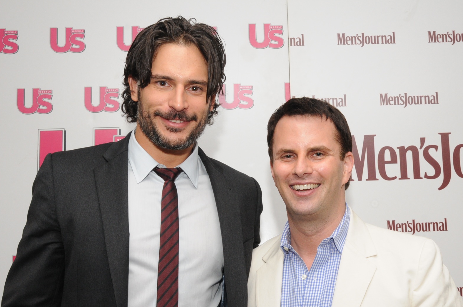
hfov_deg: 40.3
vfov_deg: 27.4
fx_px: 629
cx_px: 264
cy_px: 193
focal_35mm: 49
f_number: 11
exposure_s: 1/60
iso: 640
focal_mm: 24
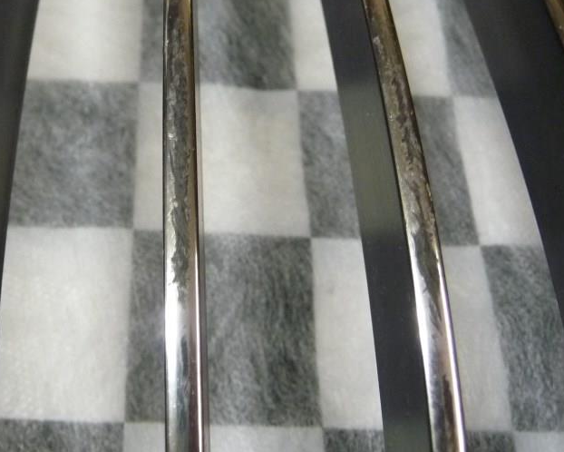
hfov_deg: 40.4
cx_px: 170
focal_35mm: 45
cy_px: 178
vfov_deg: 33.3
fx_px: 751
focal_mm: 4.7
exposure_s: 1/25
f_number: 3.3
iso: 400
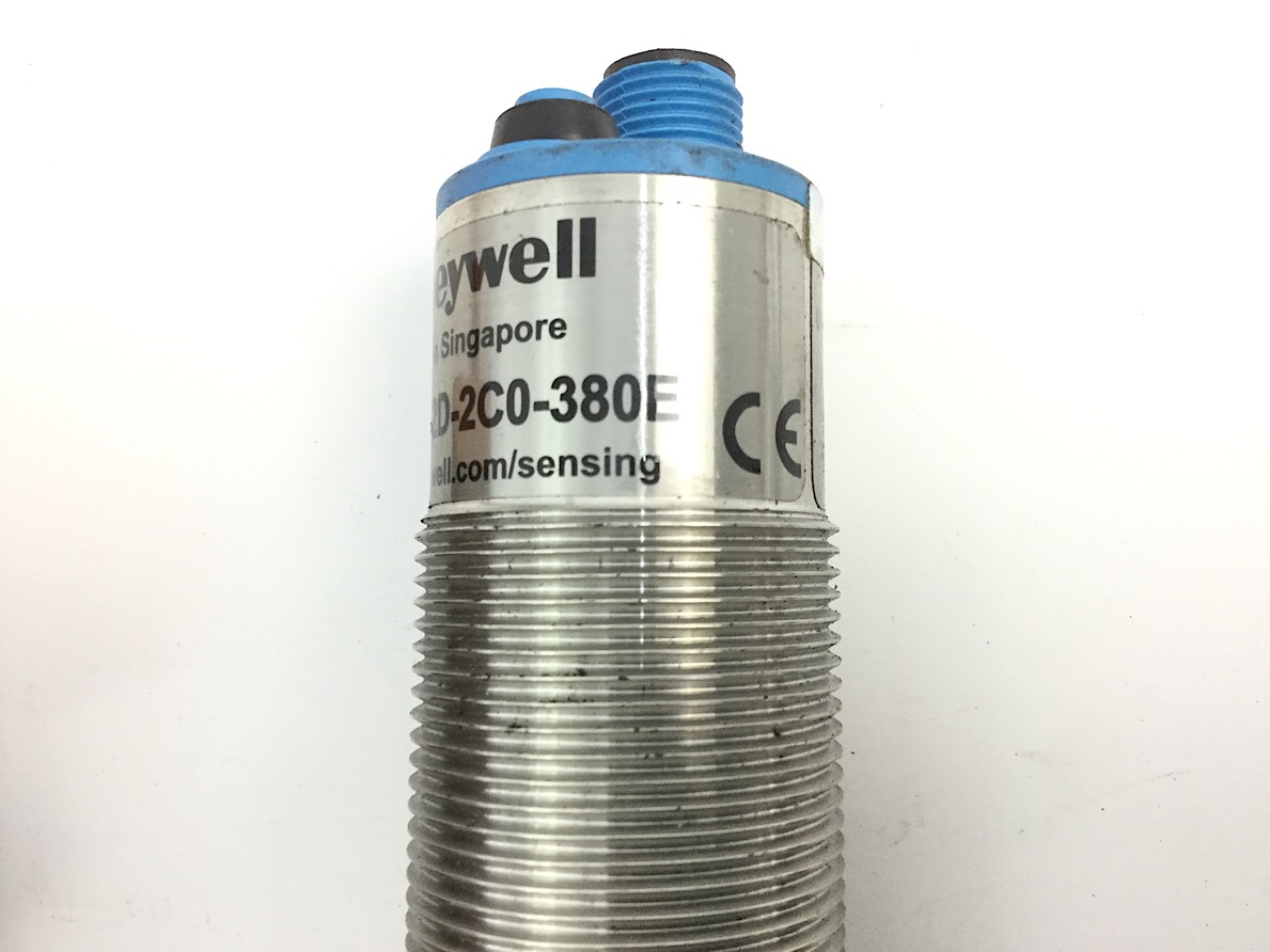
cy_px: 476
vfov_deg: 45.4
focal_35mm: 31
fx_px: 1137
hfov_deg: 58.3
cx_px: 635
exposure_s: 1/33
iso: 100
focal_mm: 3.3
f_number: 2.4
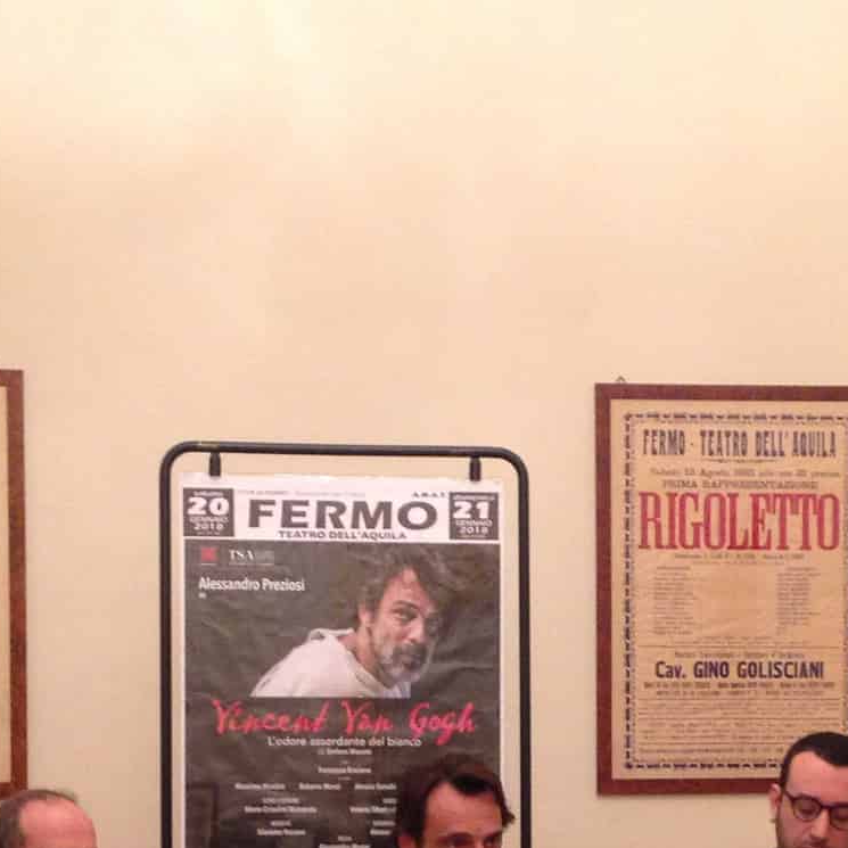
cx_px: 566
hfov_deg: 18.4
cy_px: 787
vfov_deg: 18.2
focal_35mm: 94
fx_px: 2605
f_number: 2.4
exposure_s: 1/20
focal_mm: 4.12
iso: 250
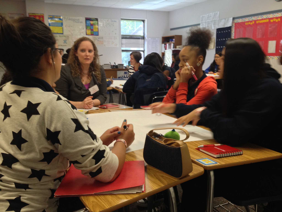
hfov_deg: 52.6
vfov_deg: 40.7
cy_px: 106
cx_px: 141
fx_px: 285
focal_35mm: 35
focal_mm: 4.28
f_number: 2.4
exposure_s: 1/20
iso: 125
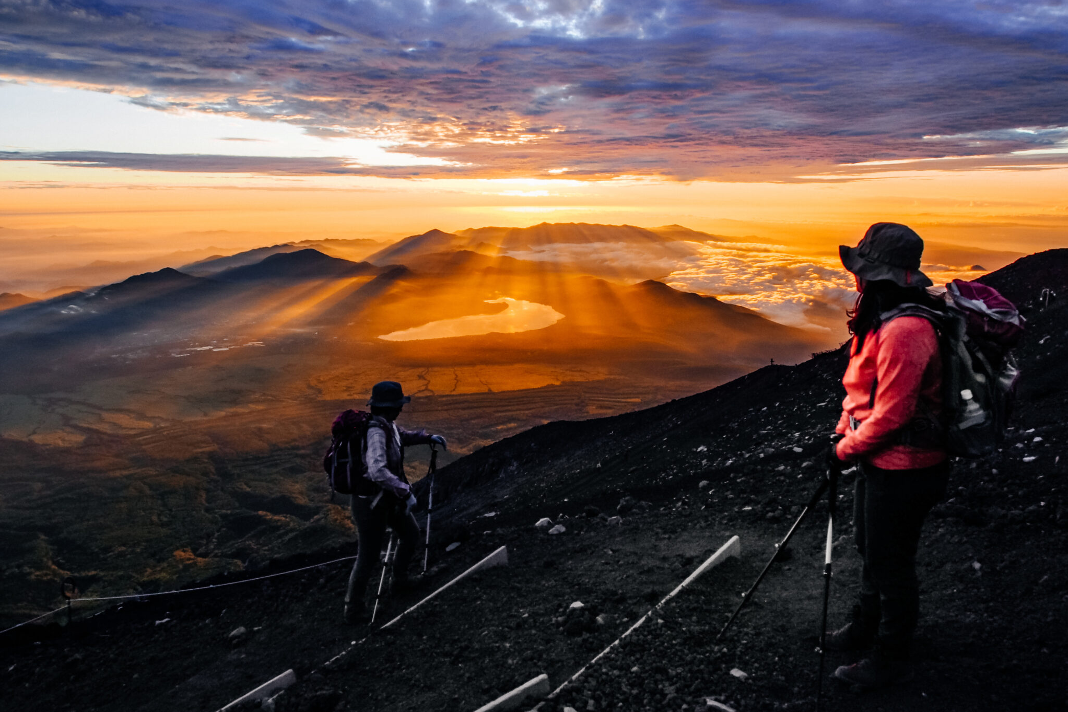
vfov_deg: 51.3
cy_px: 347
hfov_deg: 71.5
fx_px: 742
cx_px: 534
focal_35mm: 25
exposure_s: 1/160
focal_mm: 12
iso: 200
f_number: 5.6
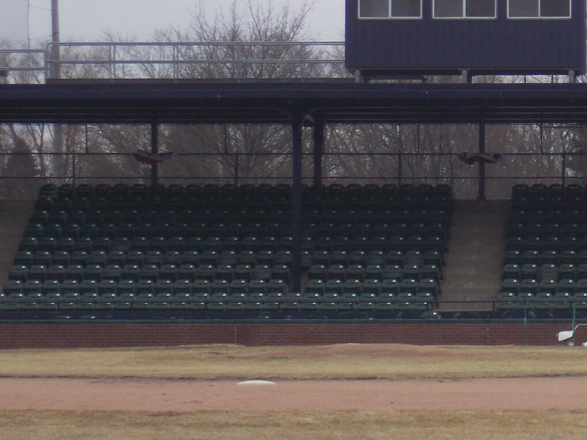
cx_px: 498
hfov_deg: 7.0
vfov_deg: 5.2
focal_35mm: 284
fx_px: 4815
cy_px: 142
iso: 80
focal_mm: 20.1
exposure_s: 1/250
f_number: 6
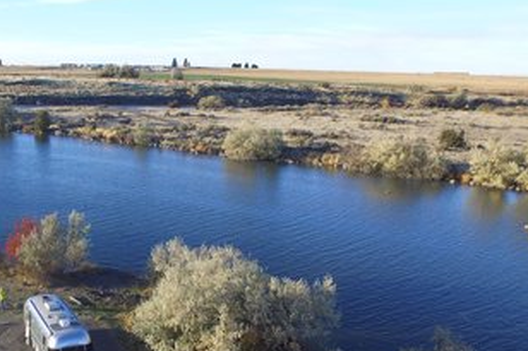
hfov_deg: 50.6
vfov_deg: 36.3
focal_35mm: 36
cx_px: 123
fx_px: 528
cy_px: 247
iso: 100
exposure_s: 1/80
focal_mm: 3.61
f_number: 2.8
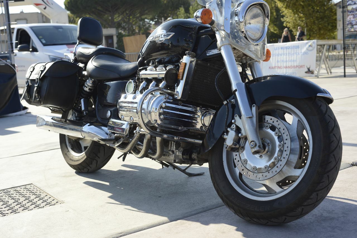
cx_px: 178
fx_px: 496
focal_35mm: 50
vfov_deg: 27.0
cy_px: 119
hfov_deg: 39.6
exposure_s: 1/250
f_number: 8
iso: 160
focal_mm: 50
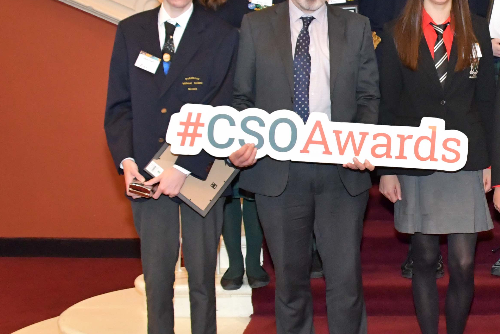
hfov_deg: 26.5
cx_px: 502
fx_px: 1000
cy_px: 53
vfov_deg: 18.7
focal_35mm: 72
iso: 4500
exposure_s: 1/60
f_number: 7.1
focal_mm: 20
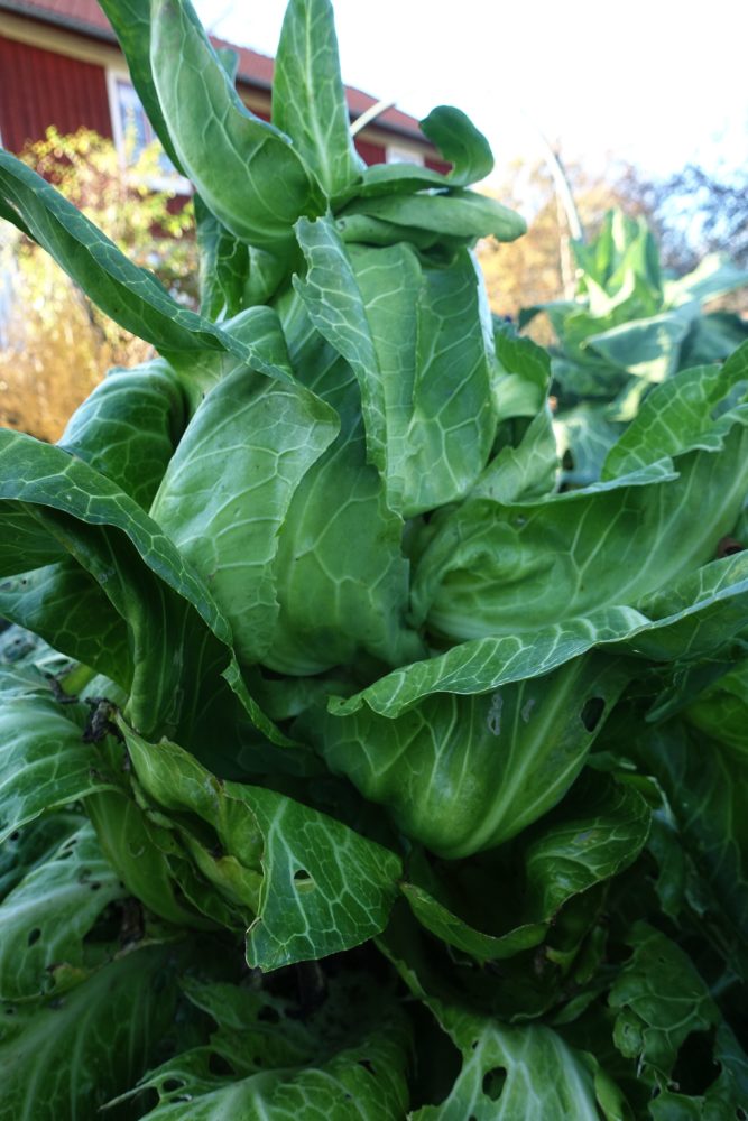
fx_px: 748
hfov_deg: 53.1
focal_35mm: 24
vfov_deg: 73.7
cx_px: 374
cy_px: 560
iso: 125
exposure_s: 1/80
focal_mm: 8.8
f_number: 3.5
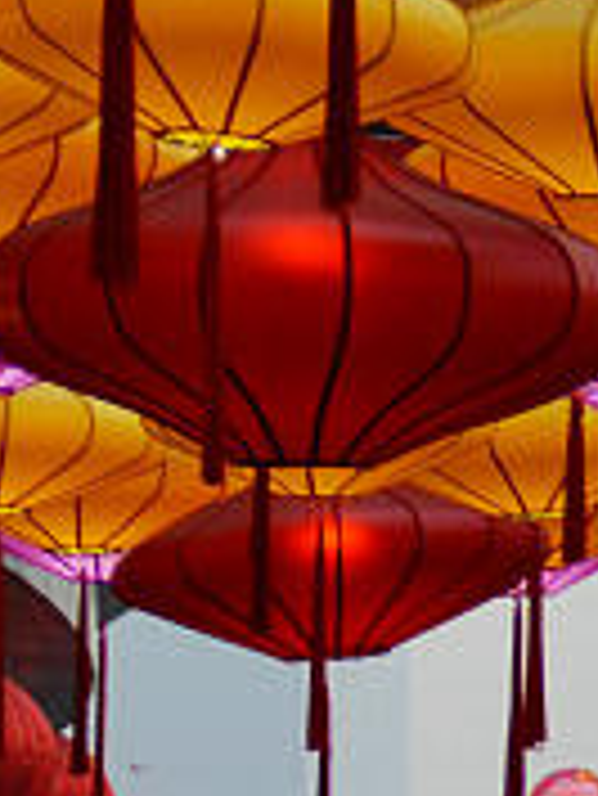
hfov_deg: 3.0
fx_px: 11250
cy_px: 400
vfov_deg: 4.1
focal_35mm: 489
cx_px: 535
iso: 100
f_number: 5.6
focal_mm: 50
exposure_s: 1/60
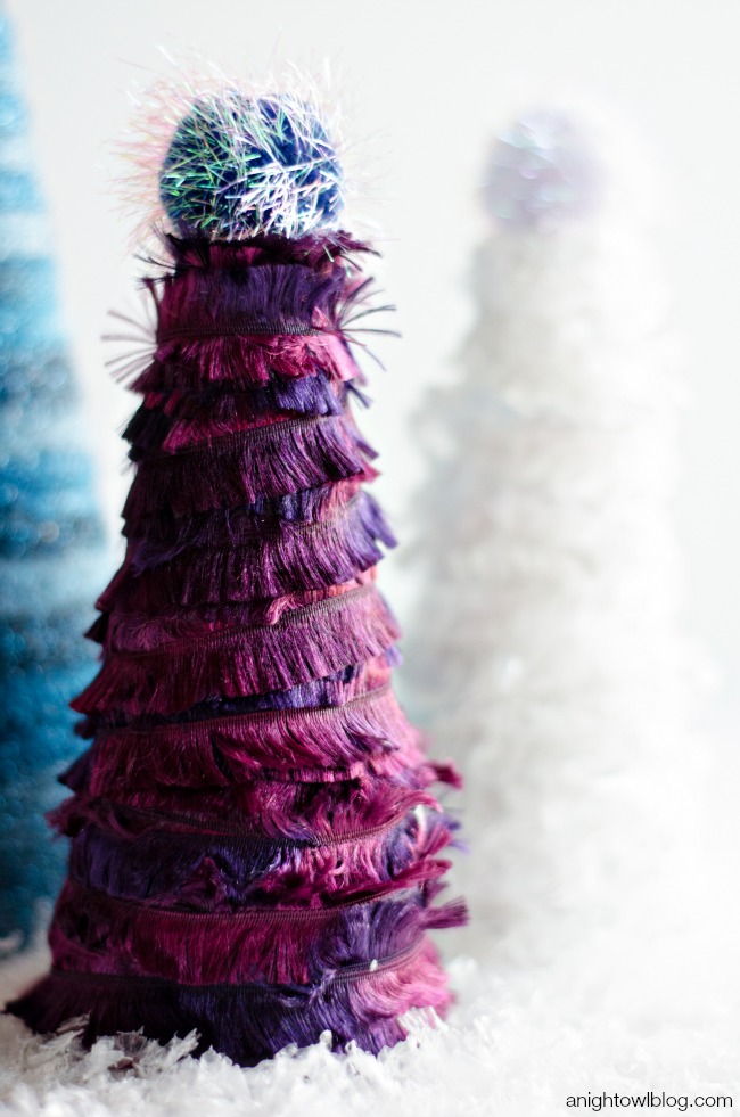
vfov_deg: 27.0
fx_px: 2322
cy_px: 558
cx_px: 370
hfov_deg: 18.1
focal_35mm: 75
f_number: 2.2
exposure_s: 1/200
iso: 1000
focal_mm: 50
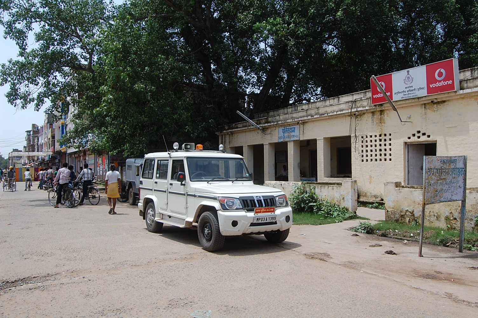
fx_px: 398
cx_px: 239
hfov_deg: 62.0
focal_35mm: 30
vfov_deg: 43.5
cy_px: 159
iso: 200
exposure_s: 1/250
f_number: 9
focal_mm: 20
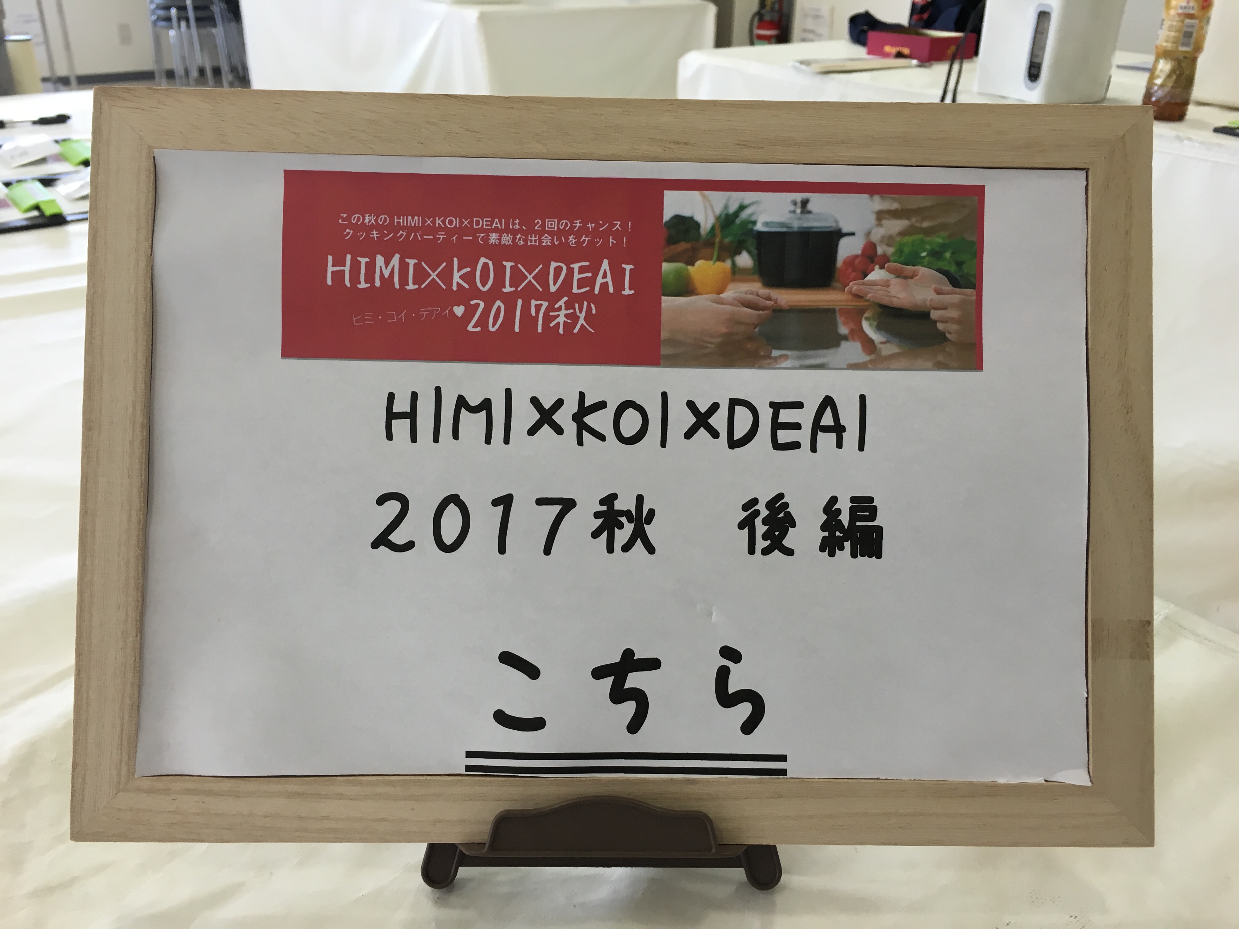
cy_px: 464
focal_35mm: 29
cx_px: 620
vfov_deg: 48.2
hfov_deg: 61.7
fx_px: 1038
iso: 25
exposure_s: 1/40
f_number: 2.2
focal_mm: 4.15
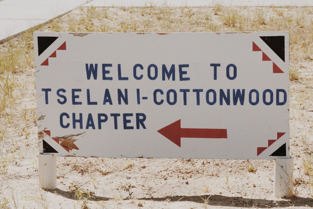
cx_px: 156
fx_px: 1122
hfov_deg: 15.9
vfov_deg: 10.6
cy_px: 104
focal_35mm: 129
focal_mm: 86
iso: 12800
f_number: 20
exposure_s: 1/8000
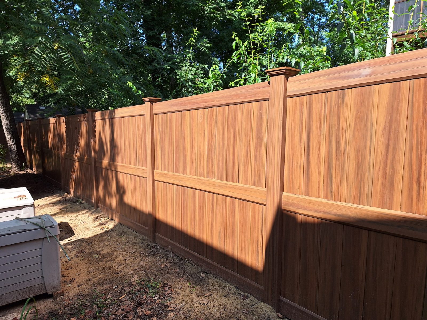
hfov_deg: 73.9
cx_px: 214
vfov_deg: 58.9
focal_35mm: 23
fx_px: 284
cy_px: 160
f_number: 1.8
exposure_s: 1/704
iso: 40
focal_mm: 5.54
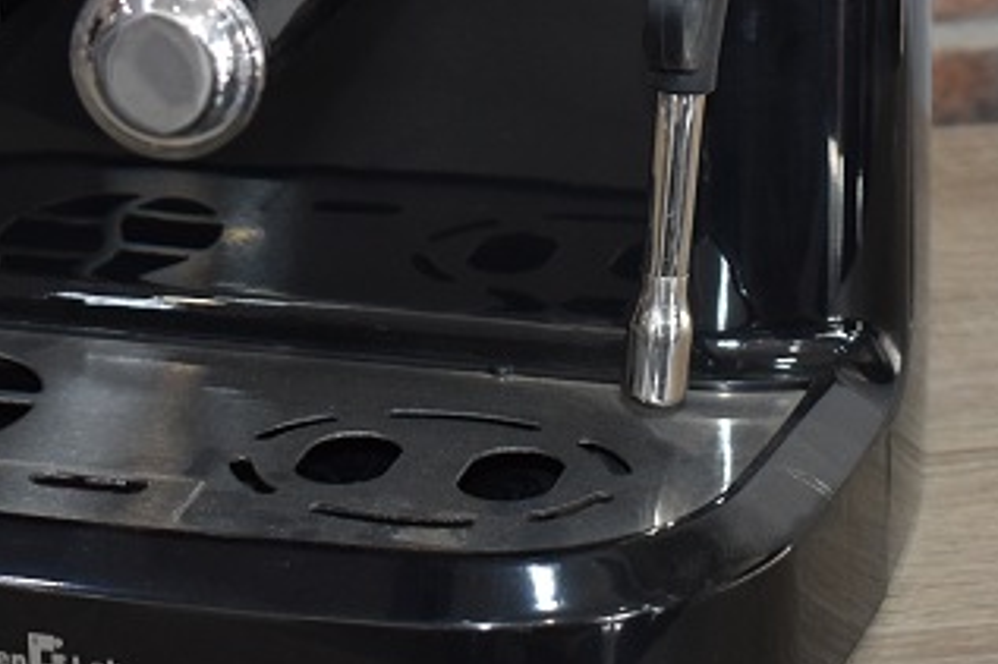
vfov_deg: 10.4
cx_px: 277
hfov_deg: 16.0
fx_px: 3535
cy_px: -264
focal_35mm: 128
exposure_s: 1/80
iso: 400
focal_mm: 27
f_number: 5
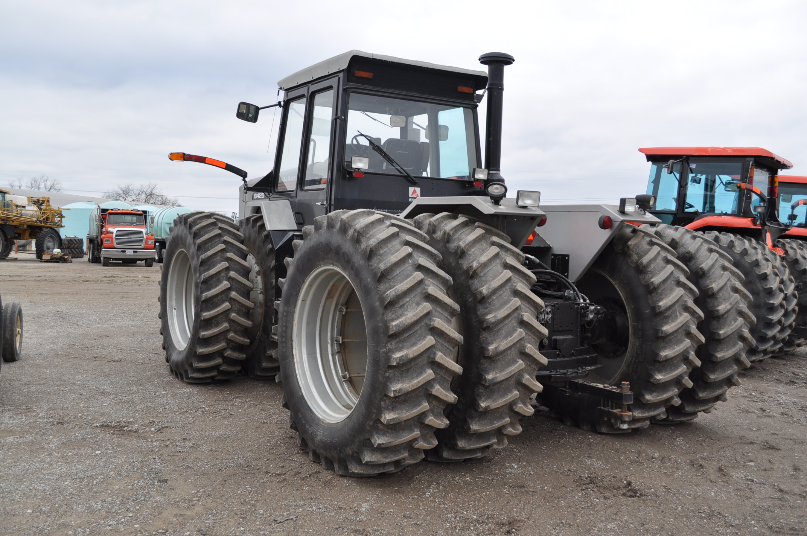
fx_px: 806
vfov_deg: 36.8
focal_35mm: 36
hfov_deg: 53.2
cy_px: 268
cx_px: 404
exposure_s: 1/160
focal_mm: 24
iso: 200
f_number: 6.3
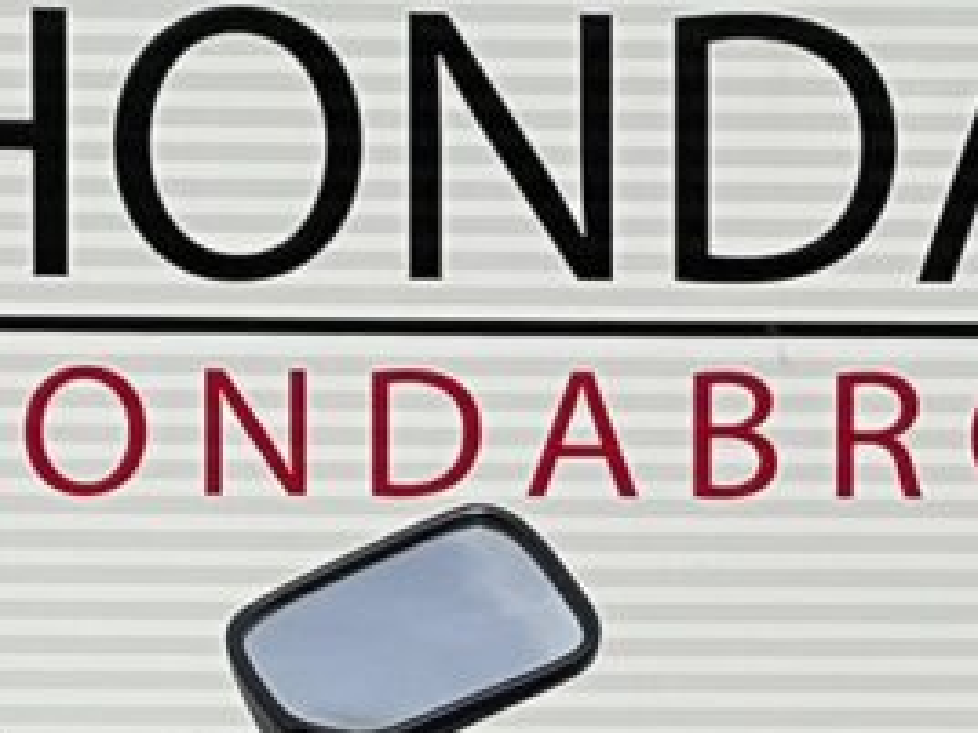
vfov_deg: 3.3
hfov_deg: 4.5
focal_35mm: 442
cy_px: 1984
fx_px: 12488
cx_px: 1270
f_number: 2.8
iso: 32
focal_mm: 9
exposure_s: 1/1024
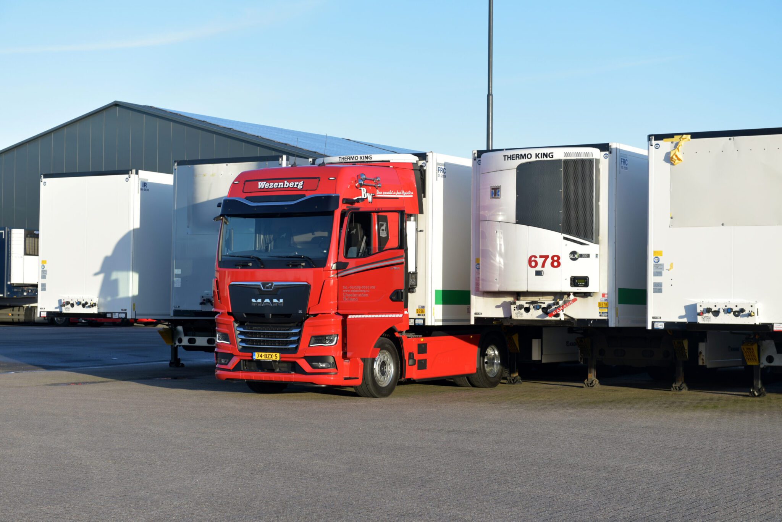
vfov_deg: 19.5
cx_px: 391
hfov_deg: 28.8
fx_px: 1521
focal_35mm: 70
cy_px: 261
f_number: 5.6
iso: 250
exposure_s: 1/500
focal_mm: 70
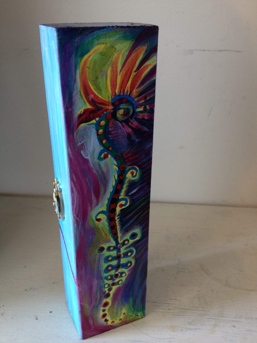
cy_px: 172
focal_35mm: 35
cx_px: 128
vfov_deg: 52.6
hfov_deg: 40.7
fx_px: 346
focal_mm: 4.28
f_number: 2.4
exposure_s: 1/20
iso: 125
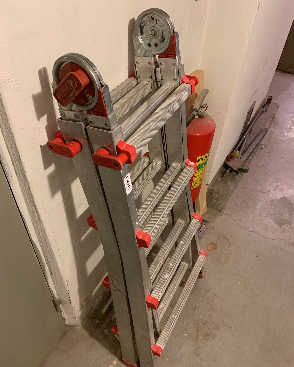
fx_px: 304
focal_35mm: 28
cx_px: 144
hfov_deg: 51.5
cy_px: 192
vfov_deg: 62.2
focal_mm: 4.25
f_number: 1.8
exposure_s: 1/33
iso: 320
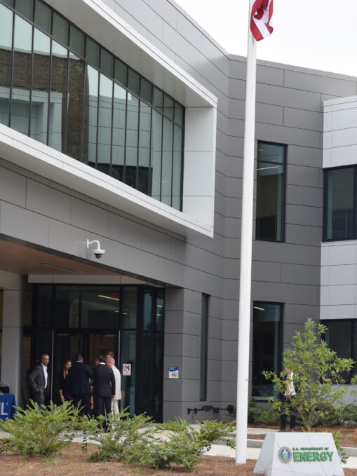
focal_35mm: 120
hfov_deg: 12.3
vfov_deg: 16.5
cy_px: 238
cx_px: 314
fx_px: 1647
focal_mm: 55
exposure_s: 1/250
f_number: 8
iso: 250
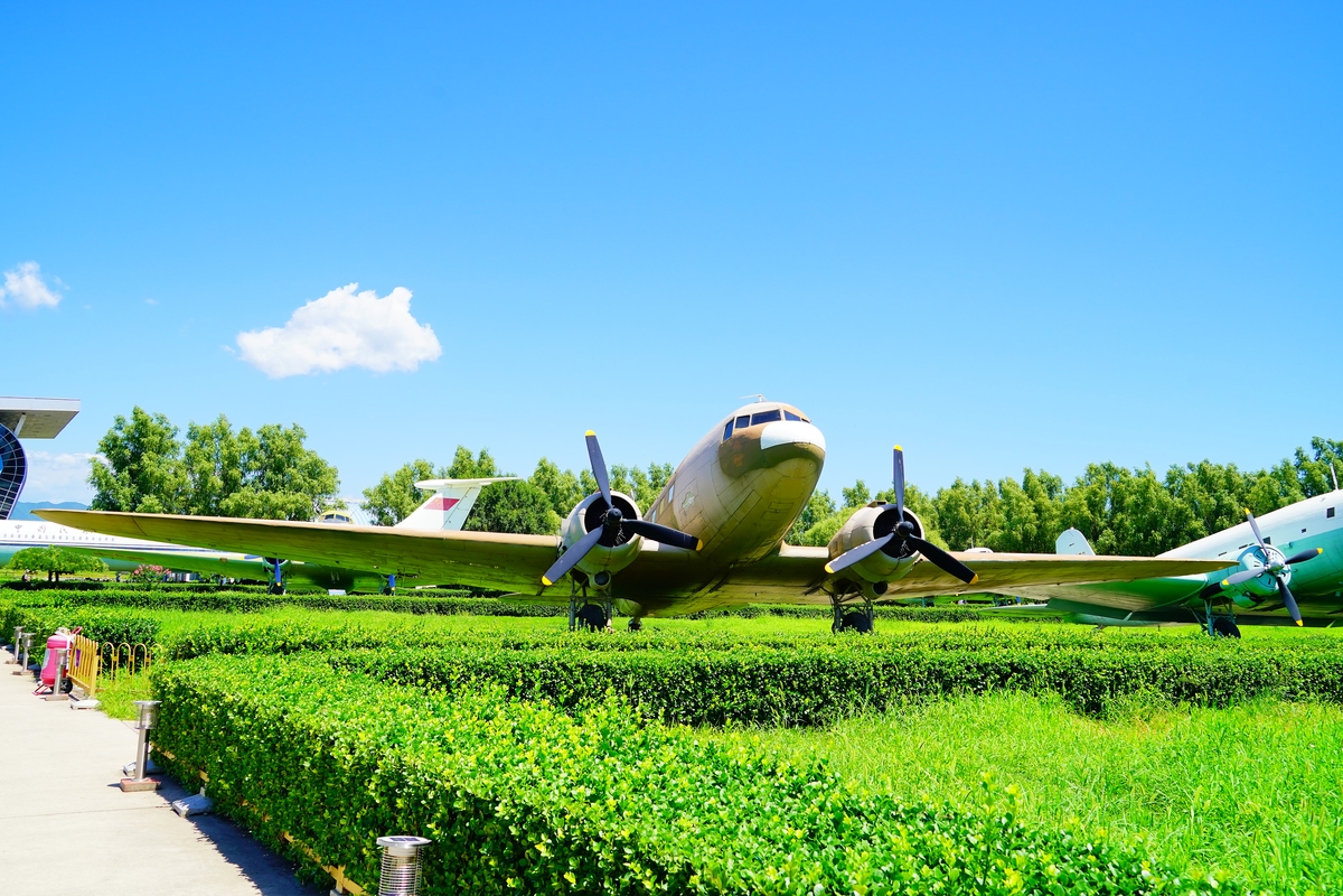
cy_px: 448
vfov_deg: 45.0
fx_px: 1082
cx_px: 672
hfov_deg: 63.7
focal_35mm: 29
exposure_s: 1/640
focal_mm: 29
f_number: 8
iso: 320
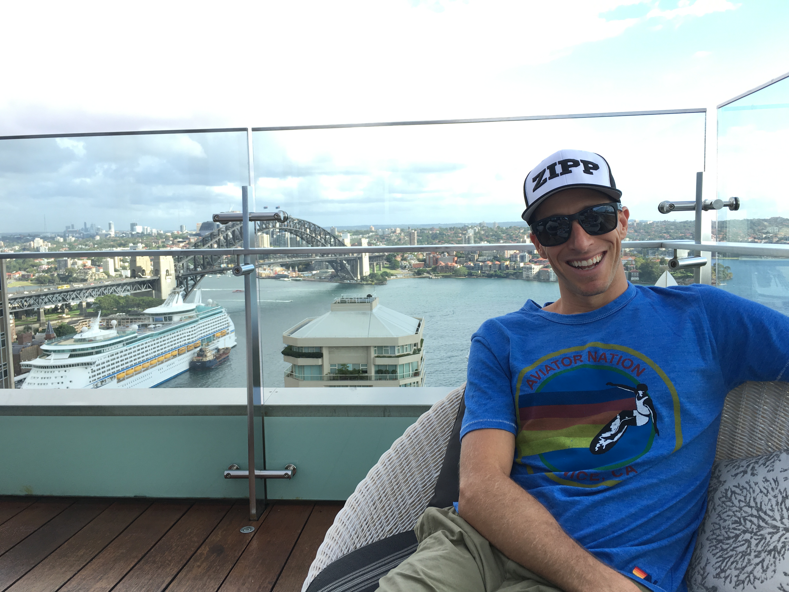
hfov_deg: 61.7
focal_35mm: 29
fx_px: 661
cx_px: 394
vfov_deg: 48.2
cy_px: 296
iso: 25
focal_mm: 4.15
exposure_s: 1/447
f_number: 2.2
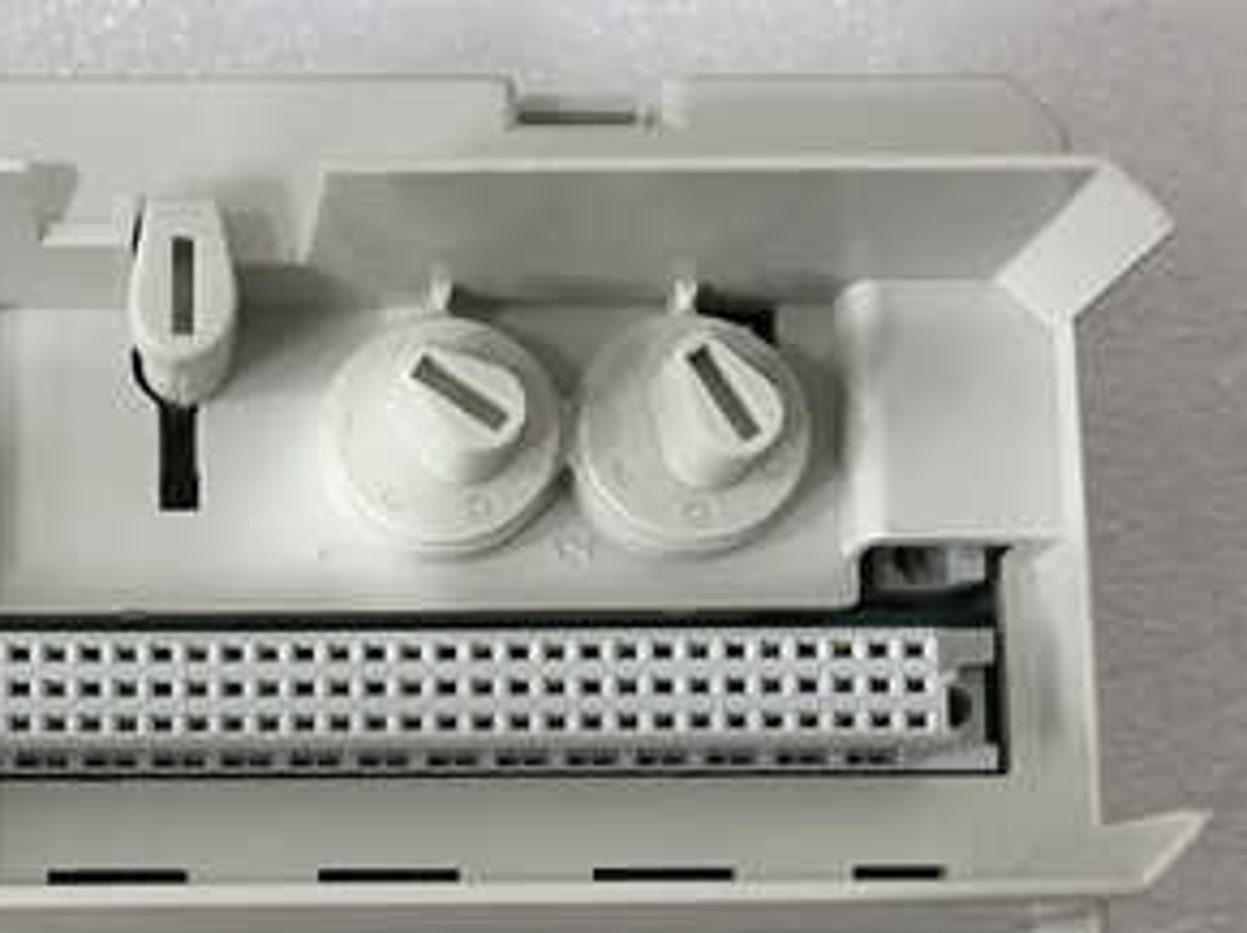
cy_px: 864
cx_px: 163
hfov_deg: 31.9
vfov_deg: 24.4
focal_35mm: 58
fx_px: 2088
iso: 40
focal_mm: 3.99
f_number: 1.8
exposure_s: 1/17
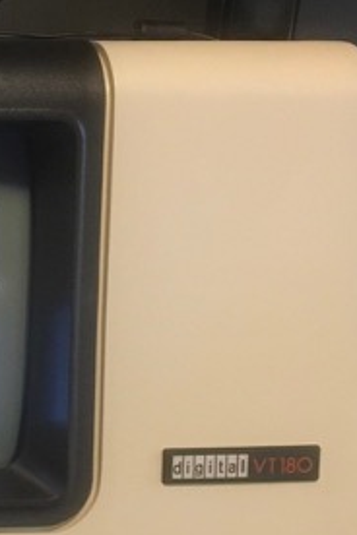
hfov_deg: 21.8
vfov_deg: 35.5
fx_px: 833
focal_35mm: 56
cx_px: -105
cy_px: 213
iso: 200
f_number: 2.2
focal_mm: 4.15
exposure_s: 1/24
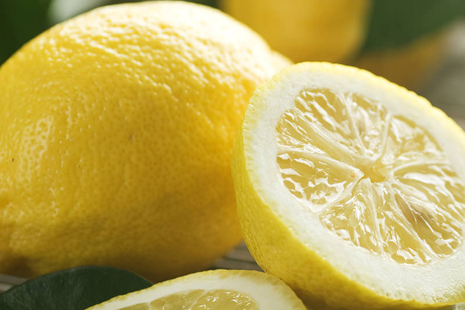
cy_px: 197
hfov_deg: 12.2
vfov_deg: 8.2
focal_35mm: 168
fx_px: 2170
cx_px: 366
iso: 100
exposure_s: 1/125
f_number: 7.1
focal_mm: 90
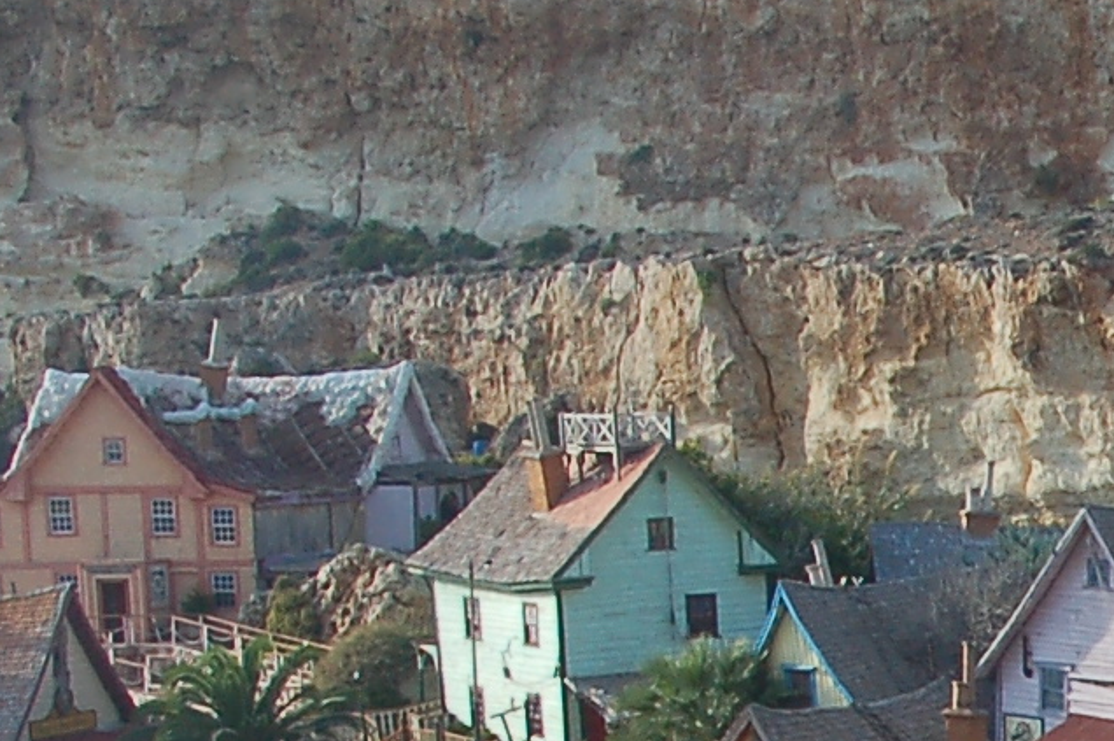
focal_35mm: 156
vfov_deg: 8.6
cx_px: 1629
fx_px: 4823
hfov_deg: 12.6
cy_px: 1028
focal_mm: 22
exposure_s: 1/125
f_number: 16
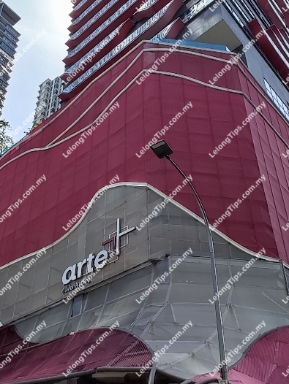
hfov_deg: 37.6
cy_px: 184
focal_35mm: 38
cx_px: 177
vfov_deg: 48.9
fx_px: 423
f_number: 2.2
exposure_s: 1/552
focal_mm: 1.65
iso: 50
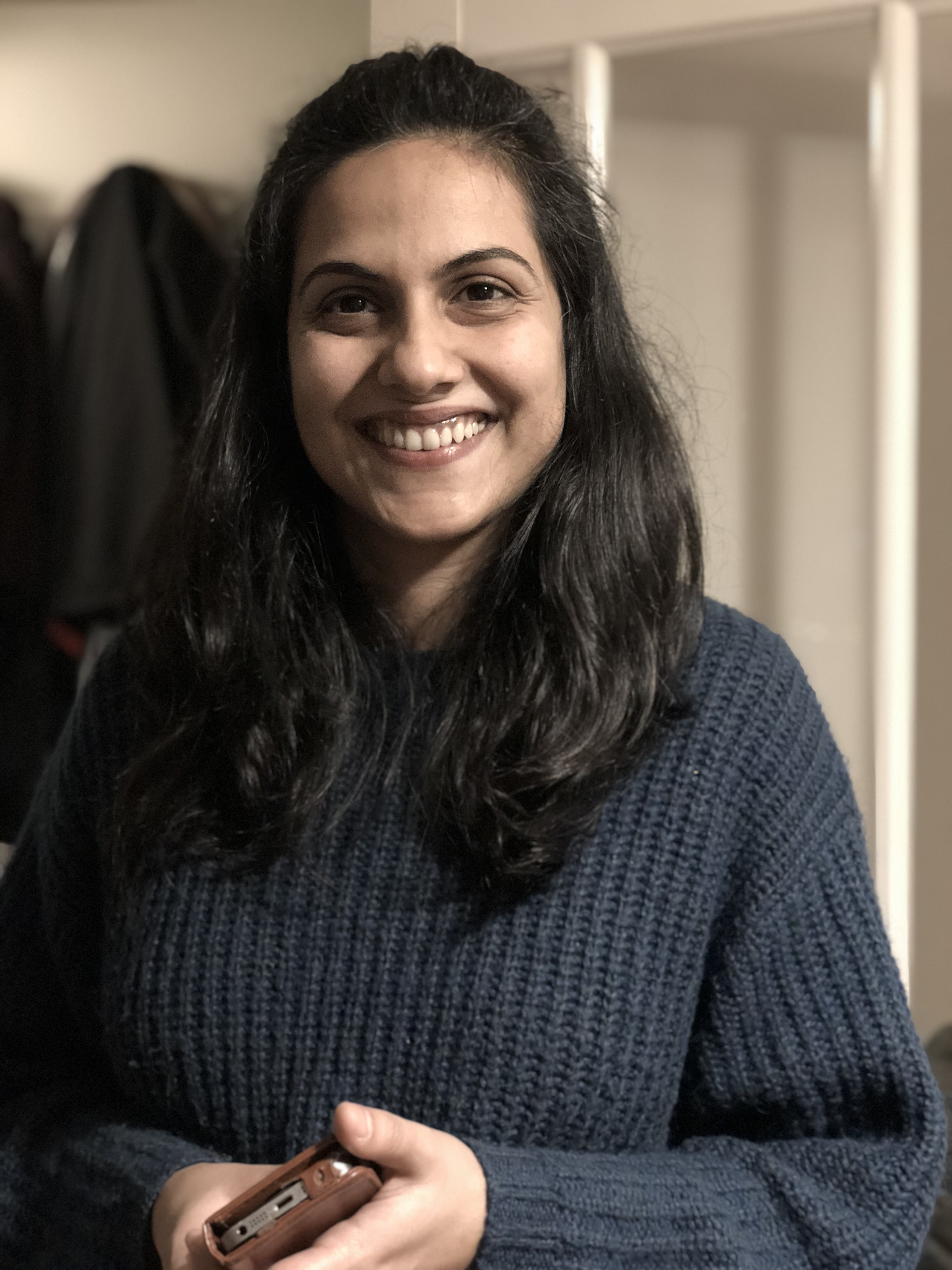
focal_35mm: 52
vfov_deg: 36.8
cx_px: 476
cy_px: 635
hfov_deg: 28.0
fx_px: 1907
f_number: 2.4
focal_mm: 6
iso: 200
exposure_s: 1/8
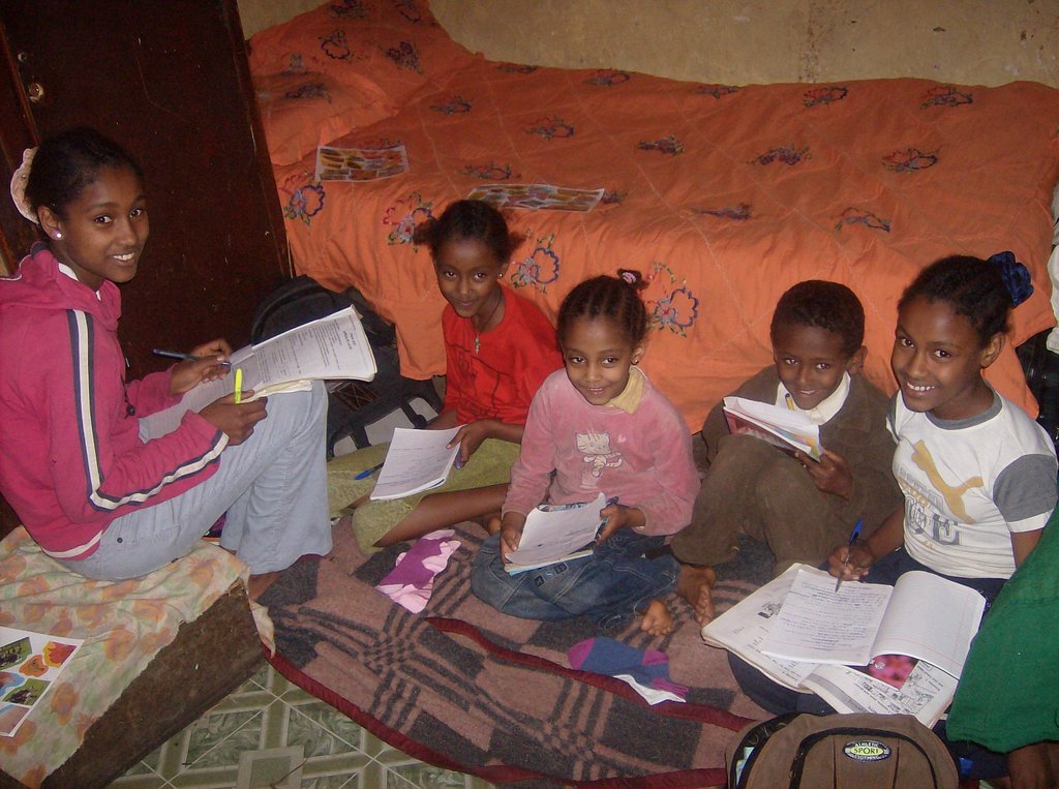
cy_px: 394
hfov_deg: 51.5
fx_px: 1099
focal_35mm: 36
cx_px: 530
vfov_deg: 39.5
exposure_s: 1/60
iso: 200
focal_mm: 6
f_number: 2.8
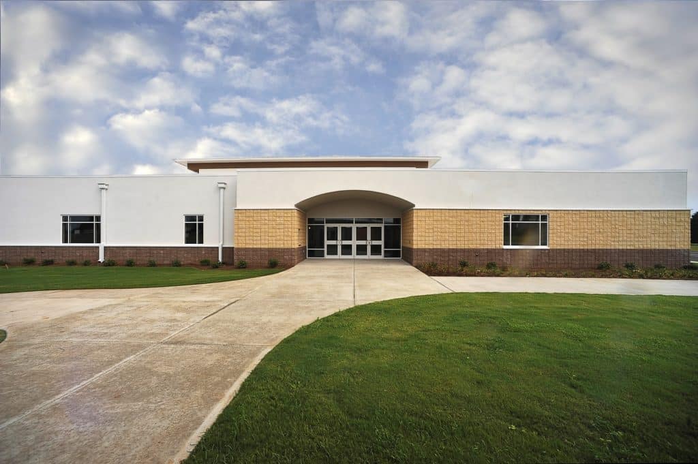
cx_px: 349
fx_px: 271
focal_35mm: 14
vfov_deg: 81.1
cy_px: 232
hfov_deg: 104.3
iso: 100
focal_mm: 14
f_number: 8
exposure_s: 1/80
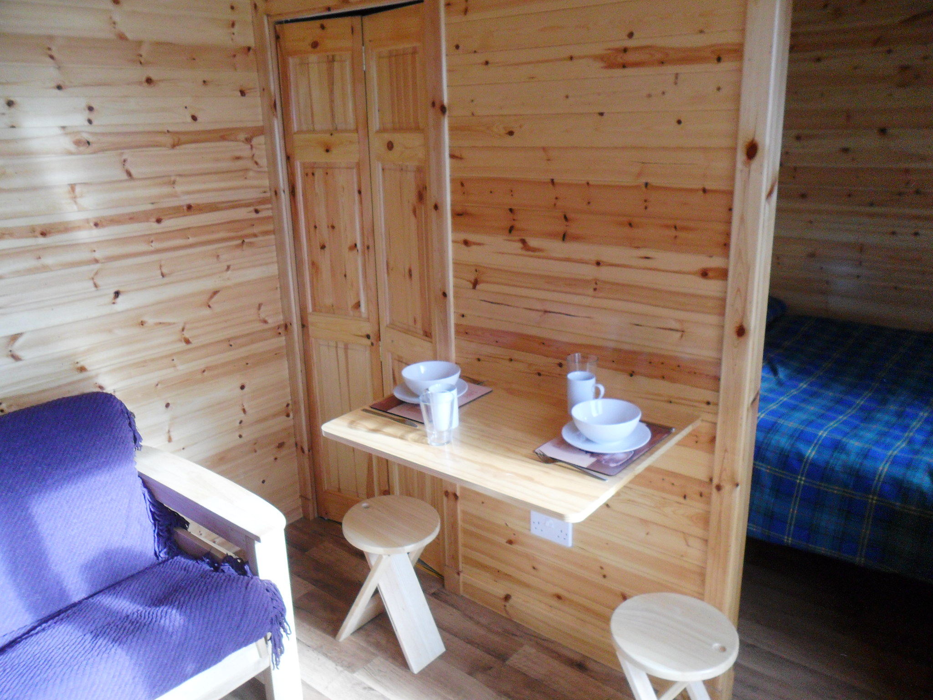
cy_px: 350
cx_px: 466
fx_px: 728
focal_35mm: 27
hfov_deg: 65.3
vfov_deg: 51.4
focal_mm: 4.9
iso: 120
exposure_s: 1/45
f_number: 3.5
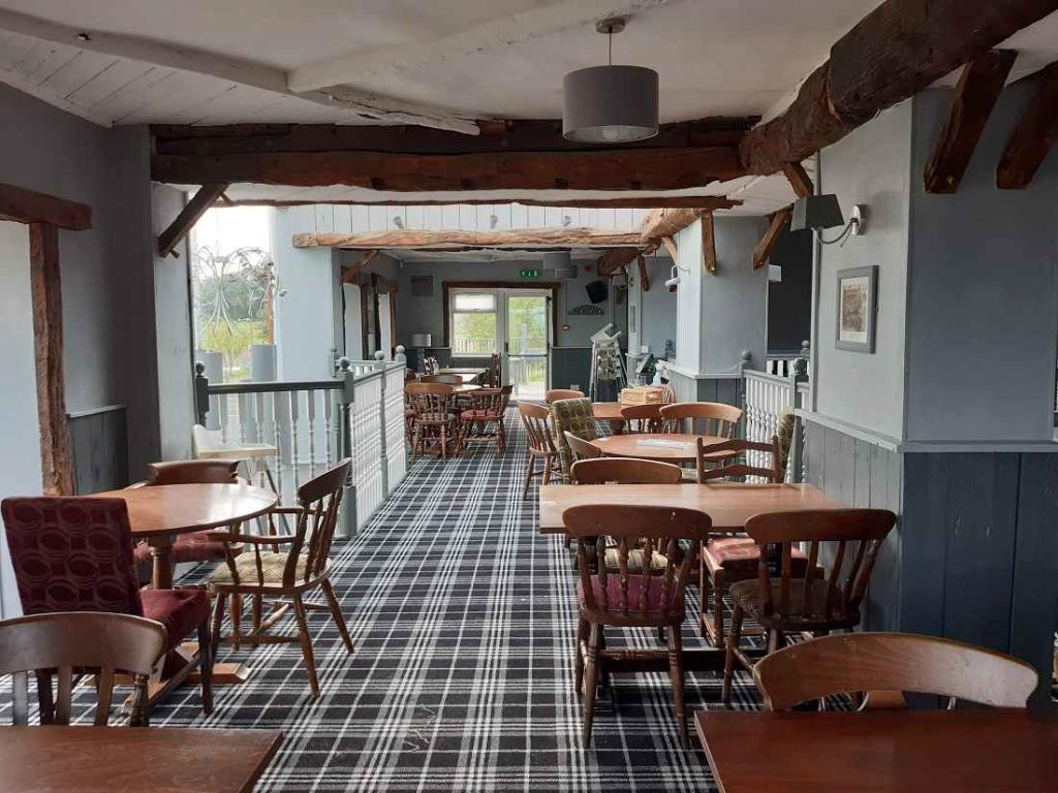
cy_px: 396
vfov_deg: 53.1
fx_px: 795
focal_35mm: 26
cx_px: 529
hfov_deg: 67.3
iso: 50
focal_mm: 3.92
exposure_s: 1/100
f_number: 1.7
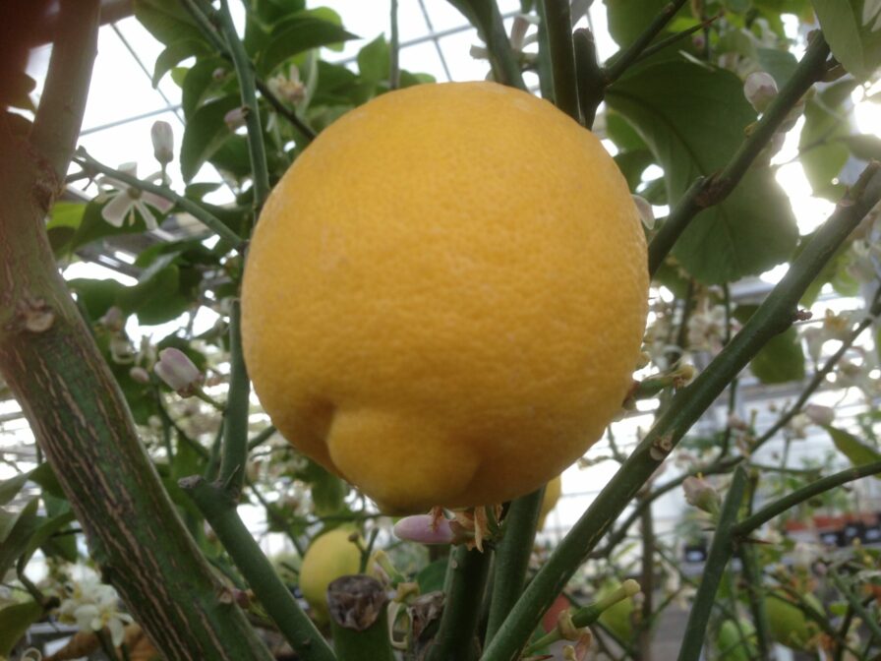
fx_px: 840
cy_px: 330
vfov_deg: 42.9
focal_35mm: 33
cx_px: 440
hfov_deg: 55.4
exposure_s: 1/120
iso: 50
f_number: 2.4
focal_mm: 4.12
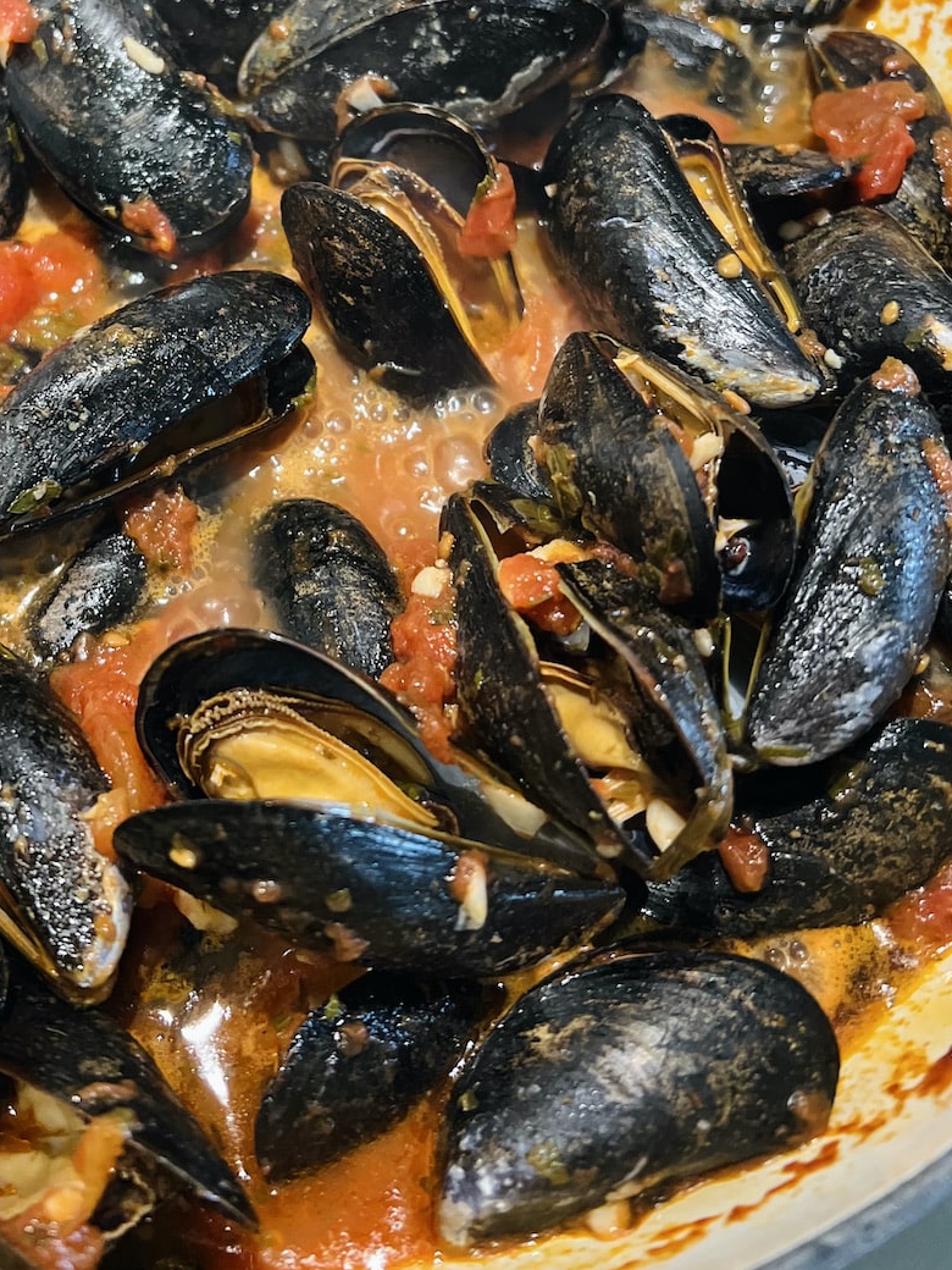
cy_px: 398
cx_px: 239
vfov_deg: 45.9
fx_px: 1467
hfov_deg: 35.2
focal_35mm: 40
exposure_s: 1/60
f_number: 1.5
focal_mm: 5.7
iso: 250
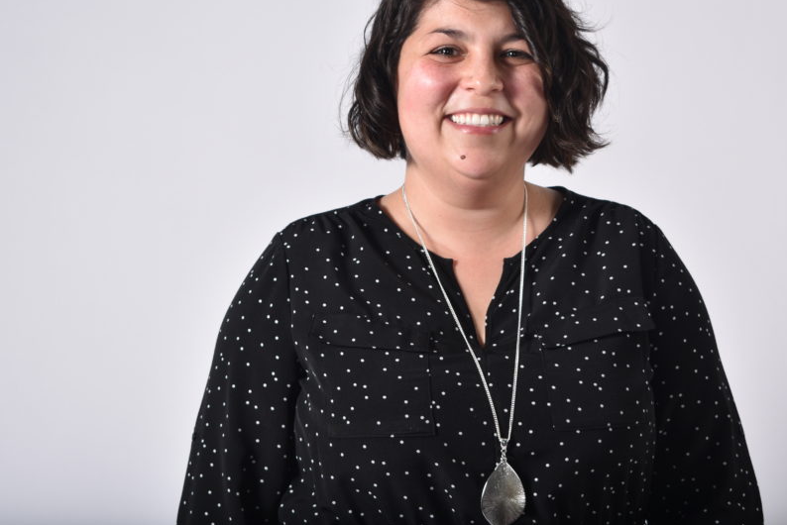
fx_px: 1946
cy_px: 208
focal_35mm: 89
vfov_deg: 15.4
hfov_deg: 22.9
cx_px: 428
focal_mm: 46
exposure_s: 1/250
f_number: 5.3
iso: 200
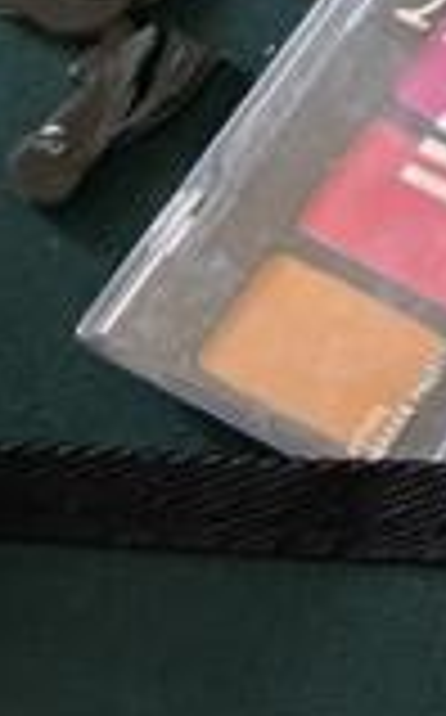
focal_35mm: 191
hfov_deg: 5.6
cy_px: -869
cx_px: 2032
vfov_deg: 9.9
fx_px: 3725
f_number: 1.5
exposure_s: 1/60
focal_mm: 5.7
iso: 500
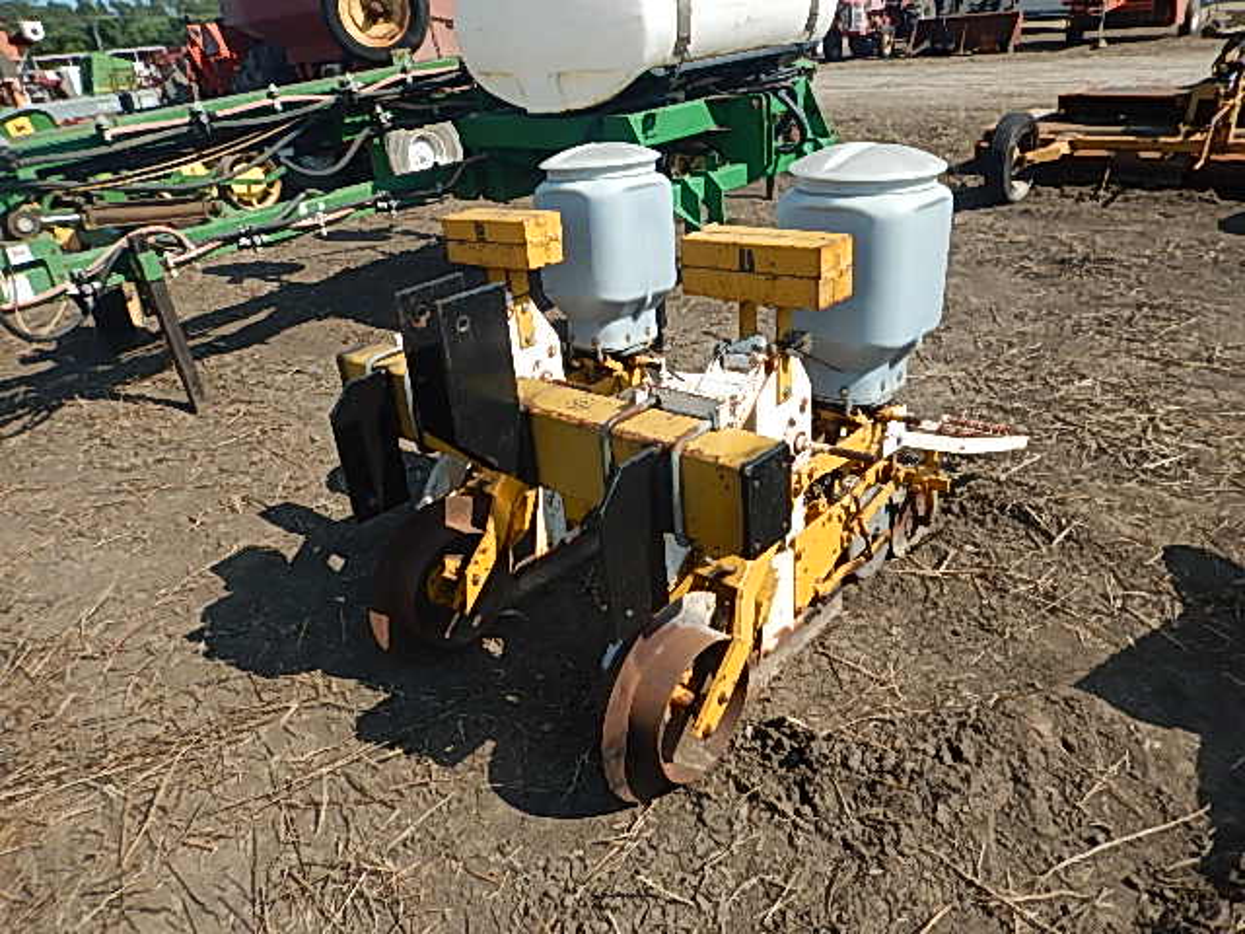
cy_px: 467
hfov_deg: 71.6
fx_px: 863
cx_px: 622
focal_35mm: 24
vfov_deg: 56.8
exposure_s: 1/800
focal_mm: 4.3
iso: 125
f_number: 4.1
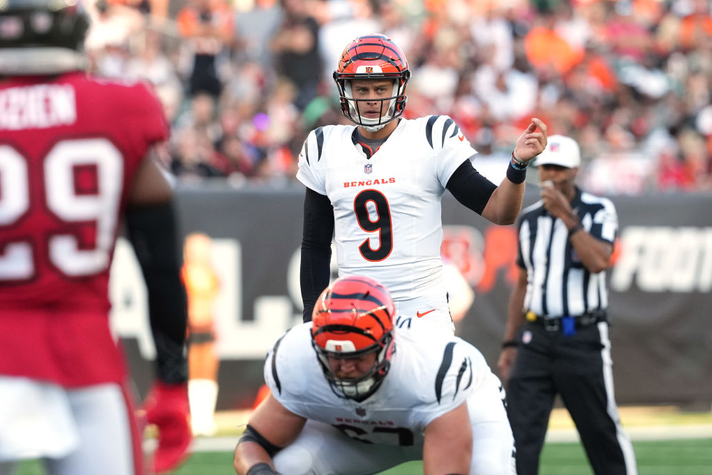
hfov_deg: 4.6
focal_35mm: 452
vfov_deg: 3.0
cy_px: 238
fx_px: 8939
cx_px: 357
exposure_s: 1/2500
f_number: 3.5
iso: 1600
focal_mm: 300
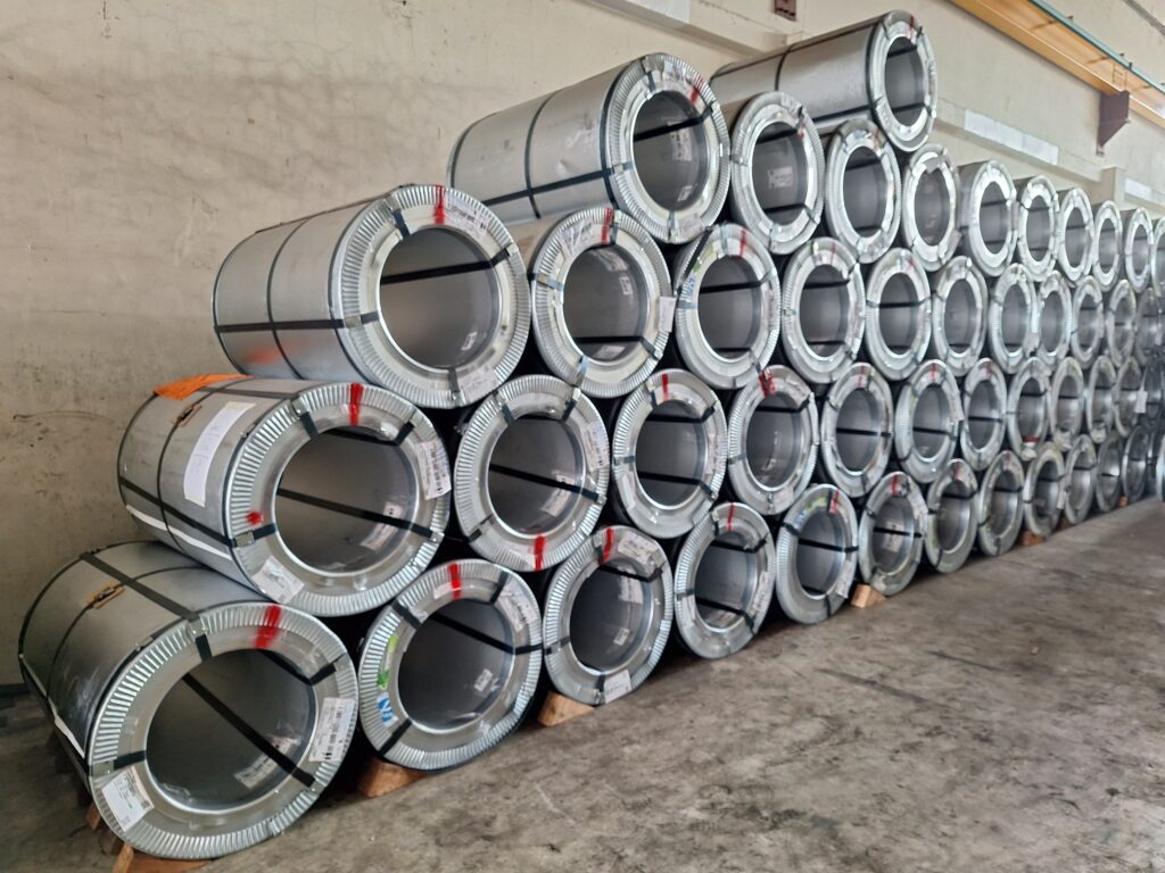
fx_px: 774
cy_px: 436
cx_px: 582
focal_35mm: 23
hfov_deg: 73.9
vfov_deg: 58.9
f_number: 1.8
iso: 200
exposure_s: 1/33
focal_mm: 5.54
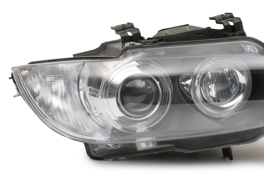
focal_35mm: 107
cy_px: 88
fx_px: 784
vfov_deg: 12.8
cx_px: 175
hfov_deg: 19.1
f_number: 25
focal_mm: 52
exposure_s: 1/2.5
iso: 200
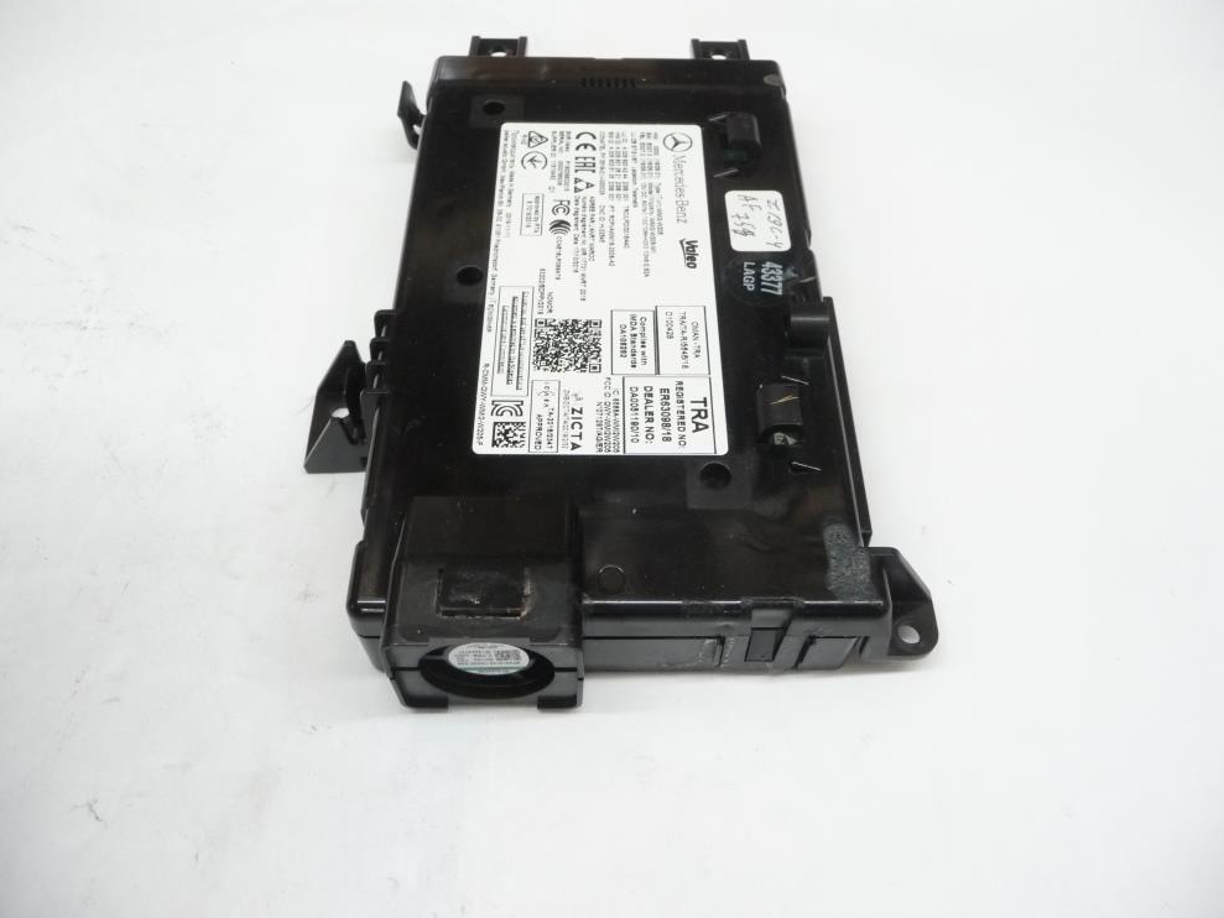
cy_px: 445
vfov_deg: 48.2
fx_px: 1026
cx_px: 625
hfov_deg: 61.6
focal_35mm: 29
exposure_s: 1/30
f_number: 3.3
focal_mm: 4.7
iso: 320
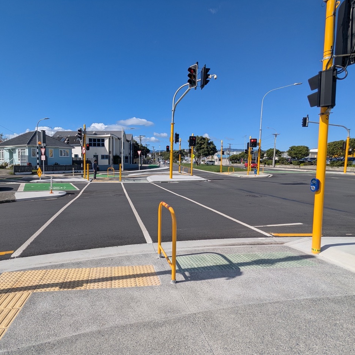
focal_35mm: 19
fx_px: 220
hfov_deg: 76.3
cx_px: 133
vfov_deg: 77.7
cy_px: 179
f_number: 2.2
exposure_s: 1/2445
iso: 46
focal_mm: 2.35
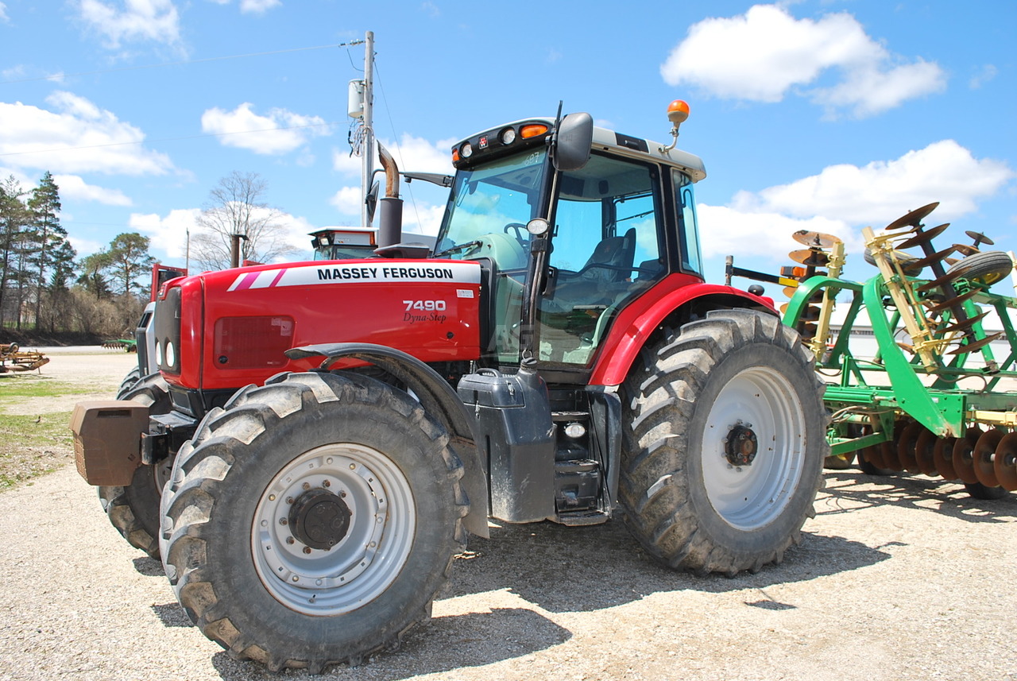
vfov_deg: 48.1
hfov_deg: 67.3
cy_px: 340
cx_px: 508
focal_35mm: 27
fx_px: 764
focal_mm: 18
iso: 100
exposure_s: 1/200
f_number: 8
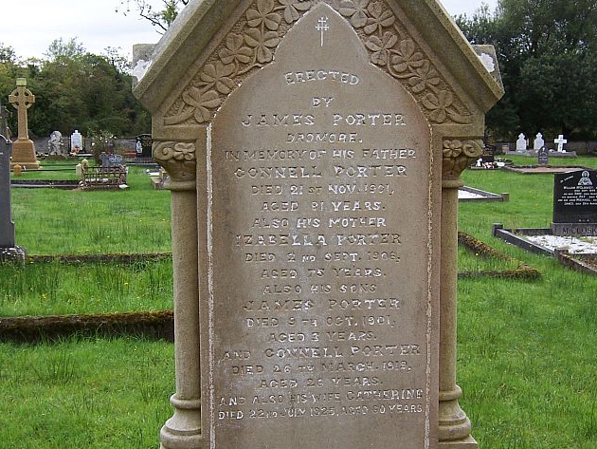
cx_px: 279
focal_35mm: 56
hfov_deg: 34.3
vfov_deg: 26.1
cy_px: 220
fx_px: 966
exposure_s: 1/180
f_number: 4
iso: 80
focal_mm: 8.2
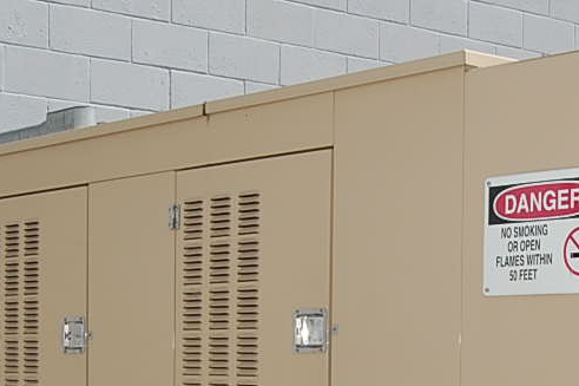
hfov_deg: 20.0
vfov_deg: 13.2
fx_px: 1624
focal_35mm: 101
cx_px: 461
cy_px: 439
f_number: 9
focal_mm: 22
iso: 200
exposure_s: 1/320
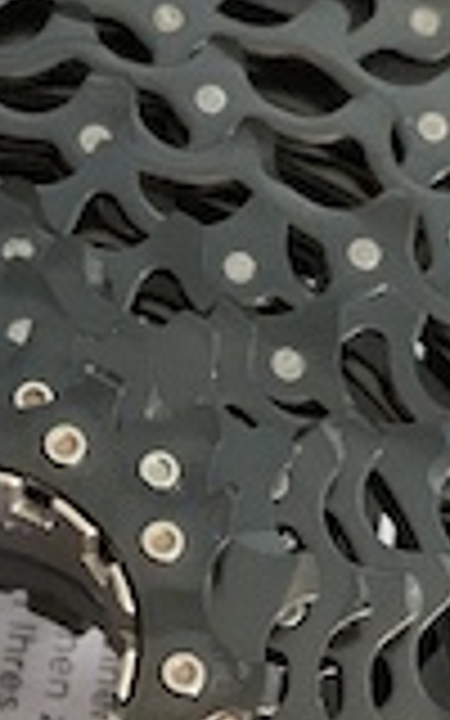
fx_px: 2708
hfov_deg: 9.4
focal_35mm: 138
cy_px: 837
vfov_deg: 14.7
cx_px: -14
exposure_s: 1/30
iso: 800
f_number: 1.8
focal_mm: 4.25
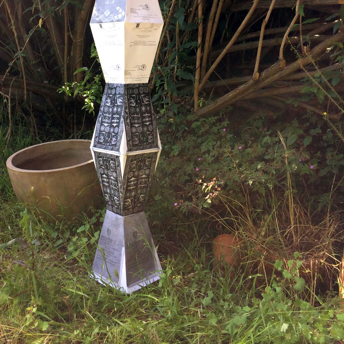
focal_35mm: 43
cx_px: 130
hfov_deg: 38.9
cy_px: 63
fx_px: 483
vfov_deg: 37.6
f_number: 2.2
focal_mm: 4.15
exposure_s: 1/120
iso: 40
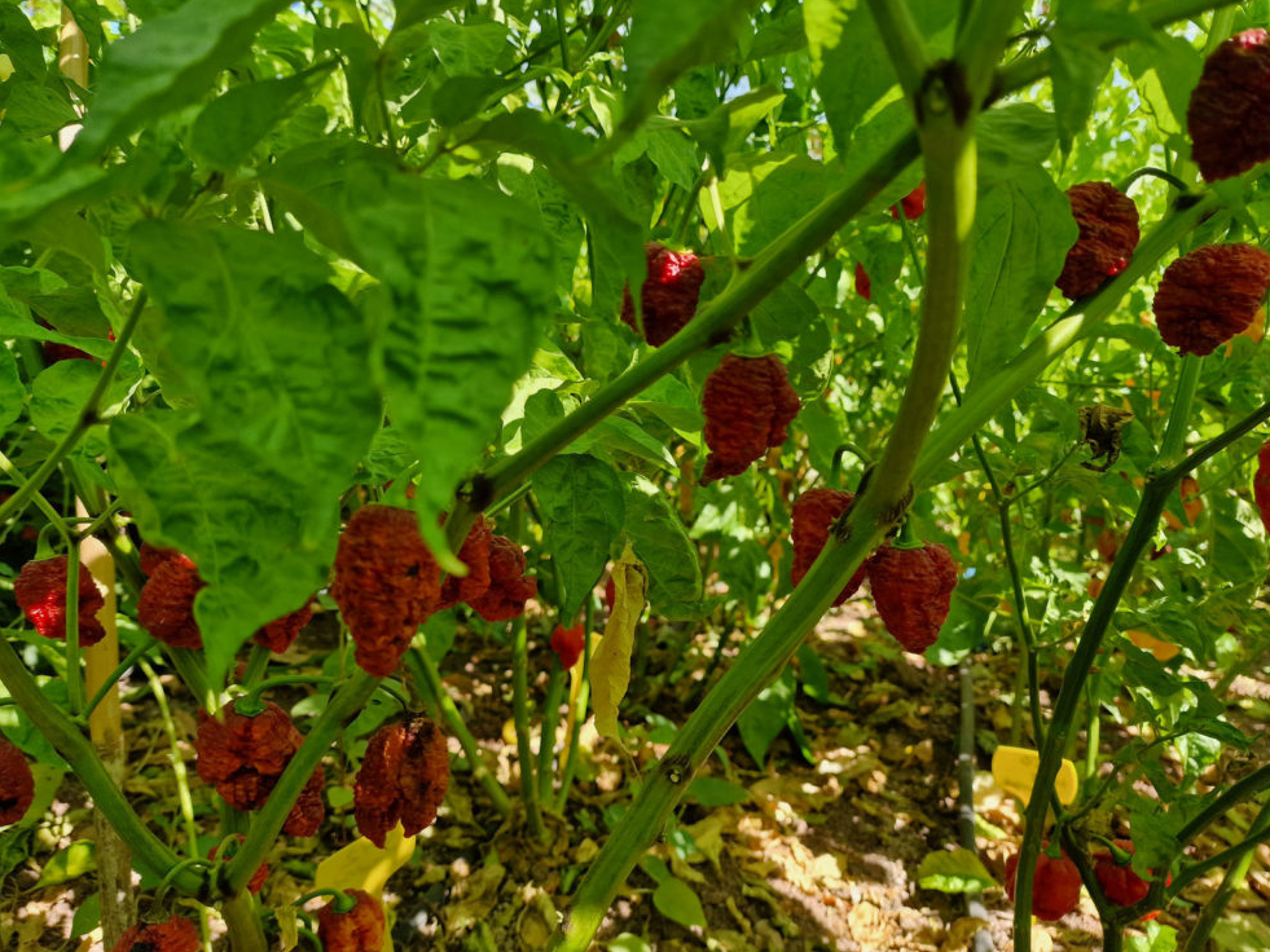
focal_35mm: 24
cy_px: 459
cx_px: 620
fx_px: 881
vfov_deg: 56.8
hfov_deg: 71.6
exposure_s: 1/180
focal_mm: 6.4
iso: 50
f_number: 1.8
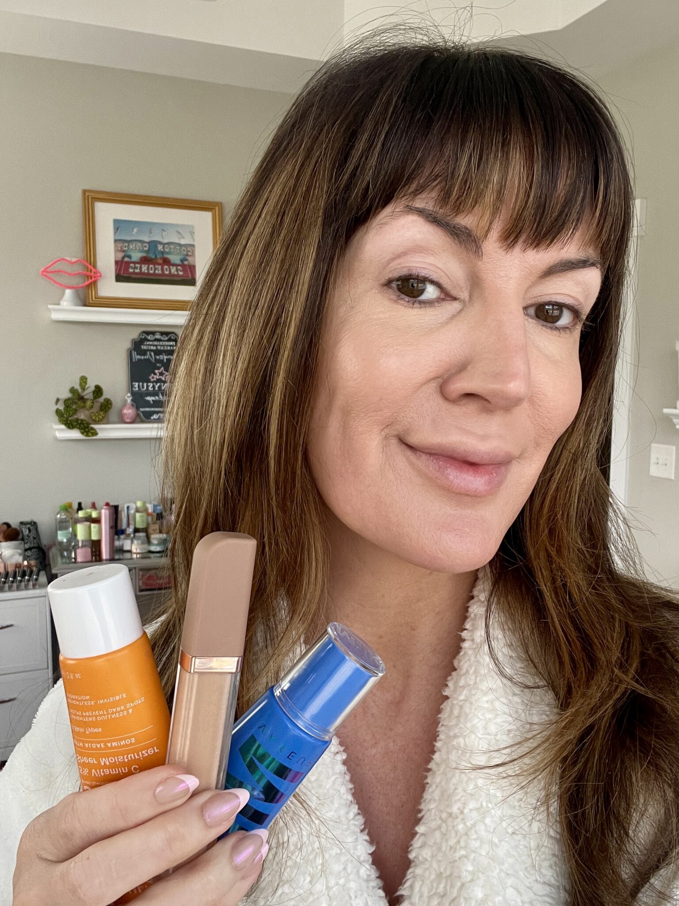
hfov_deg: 46.8
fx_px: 785
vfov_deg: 60.0
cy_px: 453
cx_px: 340
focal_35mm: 30
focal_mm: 2.71
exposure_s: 1/95
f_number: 2.2
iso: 100
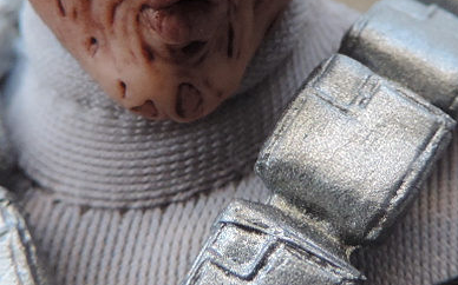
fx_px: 1310
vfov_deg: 12.4
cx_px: 236
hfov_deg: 19.8
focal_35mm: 105
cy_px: 77
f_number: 3
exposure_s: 1/30
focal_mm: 4.3
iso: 220
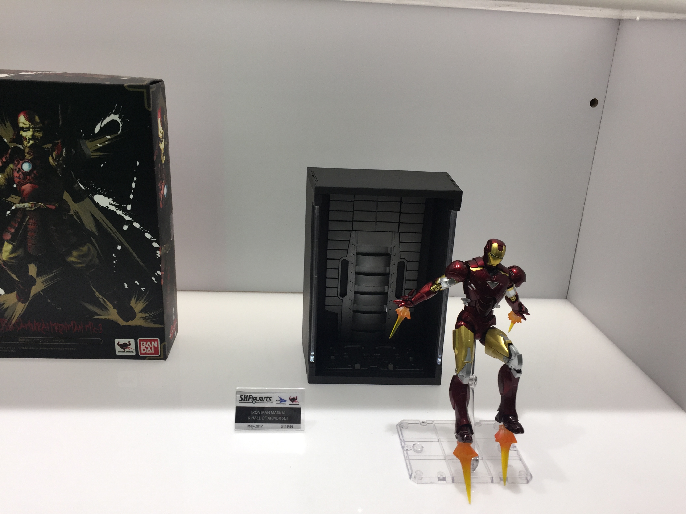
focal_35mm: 29
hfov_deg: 61.7
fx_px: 575
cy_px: 257
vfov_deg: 48.2
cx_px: 343
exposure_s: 1/120
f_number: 2.2
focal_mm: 4.15
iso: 50
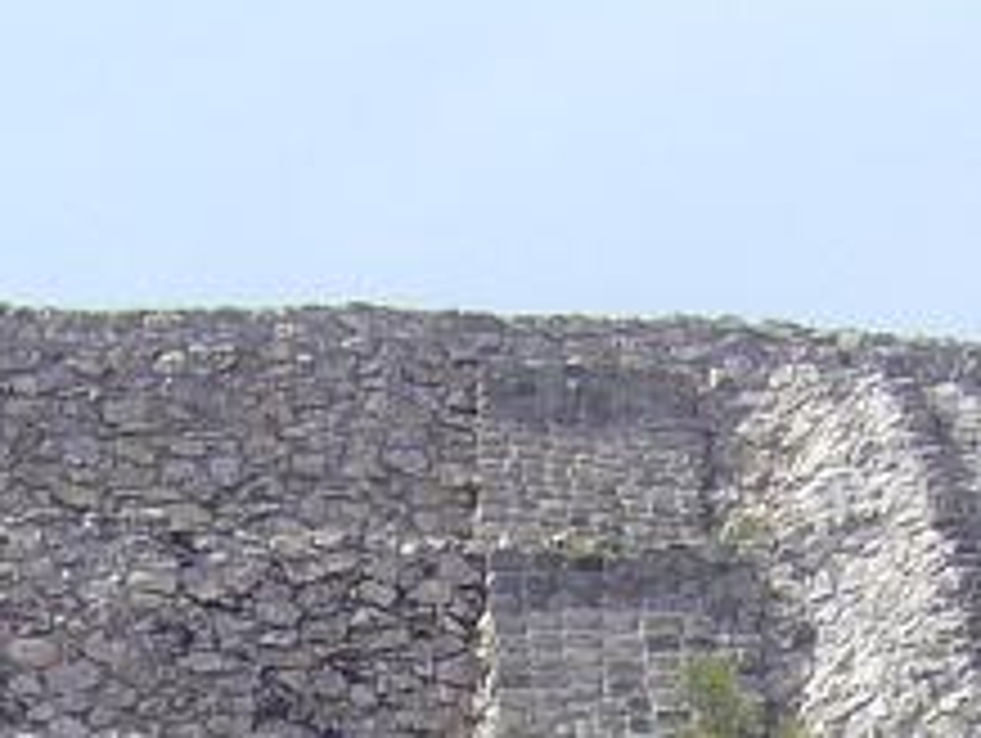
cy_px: 1390
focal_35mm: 226
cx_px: 135
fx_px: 6412
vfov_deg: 6.4
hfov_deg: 8.7
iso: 80
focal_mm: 5.8
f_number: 5.6
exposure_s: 1/400
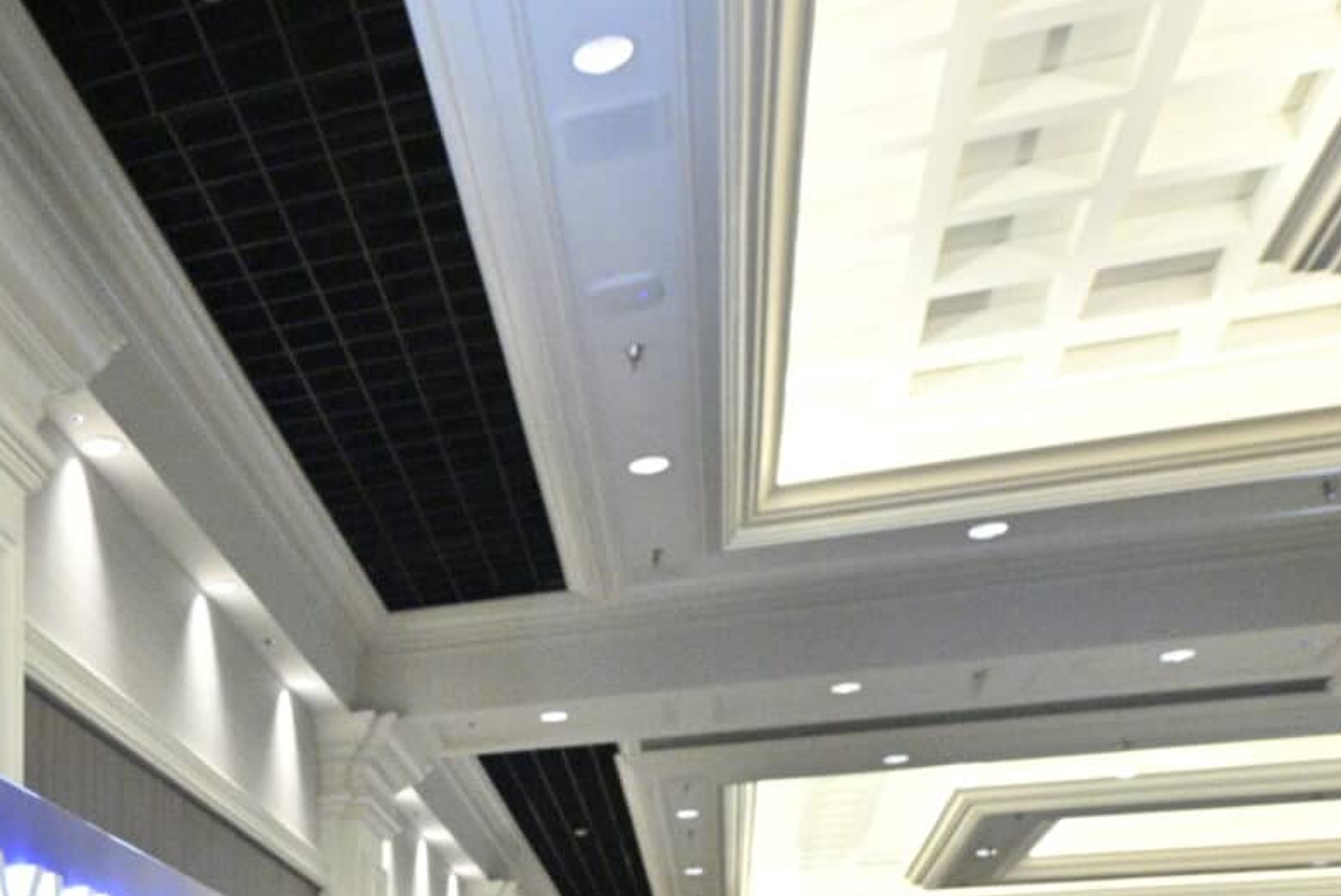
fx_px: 1714
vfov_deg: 23.6
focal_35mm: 46
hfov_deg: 37.5
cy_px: 1326
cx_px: -41
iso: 2000
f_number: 5
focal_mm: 14
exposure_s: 1/200
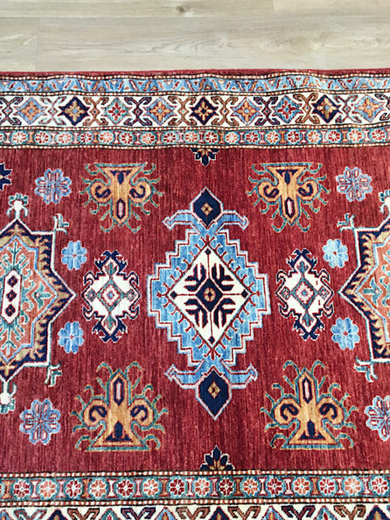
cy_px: 334
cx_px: 208
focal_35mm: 39
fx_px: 586
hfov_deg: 36.8
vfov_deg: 47.3
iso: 40
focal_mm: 4.15
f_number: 2.2
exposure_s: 1/33
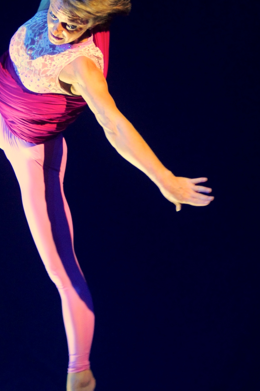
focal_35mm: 340
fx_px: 3689
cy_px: 71
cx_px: 84
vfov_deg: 6.1
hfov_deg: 4.0
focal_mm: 135
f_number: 2.8
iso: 2500
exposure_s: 1/250
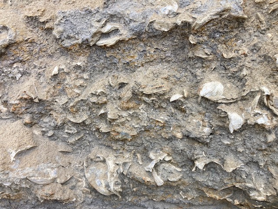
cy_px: 104
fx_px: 225
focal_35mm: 28
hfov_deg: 63.4
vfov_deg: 49.7
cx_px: 139
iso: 20
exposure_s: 1/442
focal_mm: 3.99
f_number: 1.8
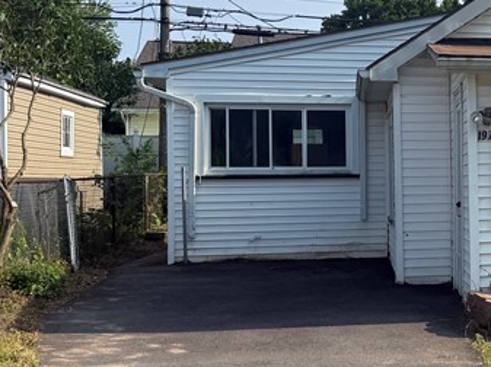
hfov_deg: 24.3
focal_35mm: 73
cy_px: 173
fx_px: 1034
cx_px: 589
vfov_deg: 20.1
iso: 80
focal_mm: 6.76
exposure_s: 1/4167
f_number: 1.78
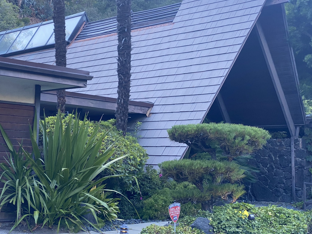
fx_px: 613
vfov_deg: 21.6
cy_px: 92
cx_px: 169
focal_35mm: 68
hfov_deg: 28.5
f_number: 2
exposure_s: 1/122
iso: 25
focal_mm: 6
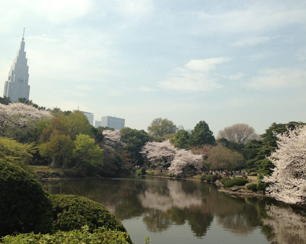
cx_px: 162
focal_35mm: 35
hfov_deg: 51.5
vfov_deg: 42.2
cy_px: 124
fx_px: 317
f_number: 2.4
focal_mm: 4.13
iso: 50
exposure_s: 1/1748
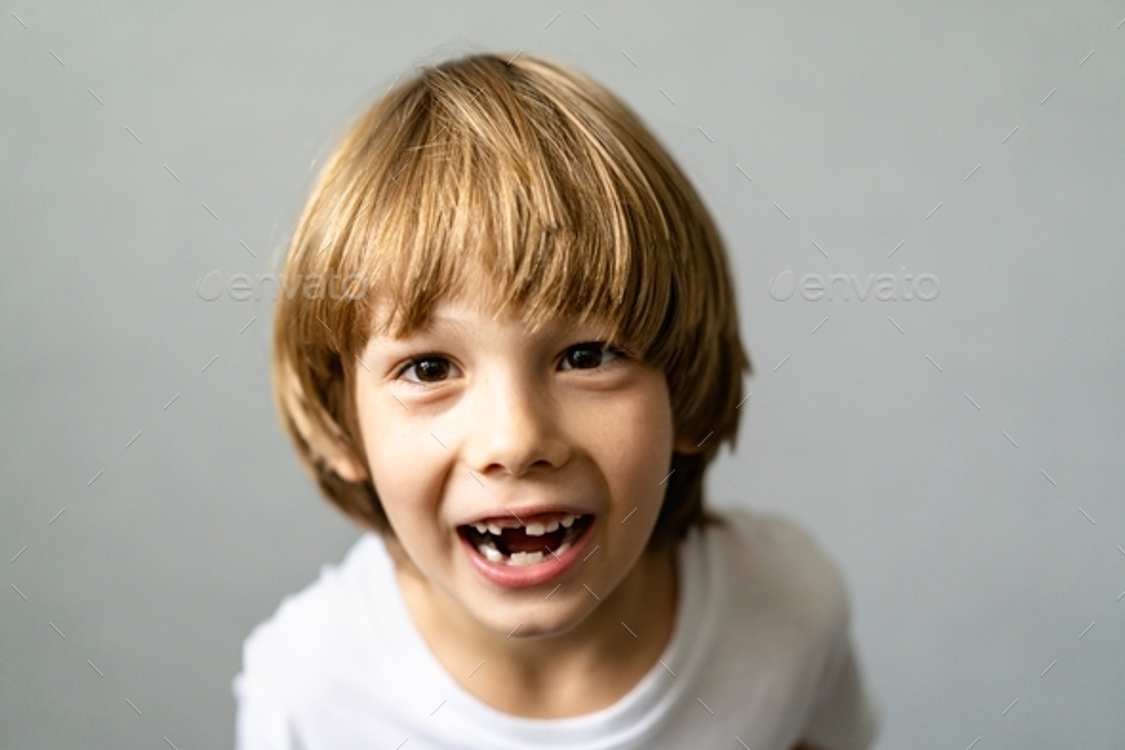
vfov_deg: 24.6
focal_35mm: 55
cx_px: 562
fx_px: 1718
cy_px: 375
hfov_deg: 36.3
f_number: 1.8
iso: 1000
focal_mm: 55
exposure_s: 1/320
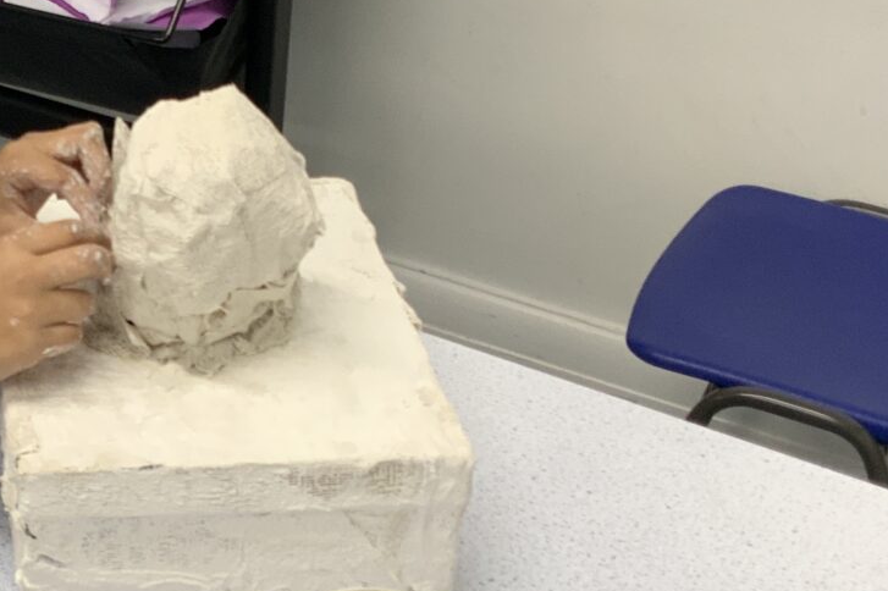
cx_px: 98
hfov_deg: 23.3
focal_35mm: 85
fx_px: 2096
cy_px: 219
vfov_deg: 16.0
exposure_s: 1/50
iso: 64
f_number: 1.8
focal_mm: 3
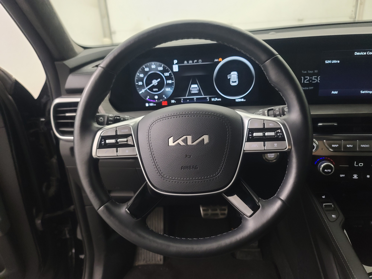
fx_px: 269
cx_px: 186
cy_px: 140
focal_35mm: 25
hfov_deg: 69.4
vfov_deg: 54.9
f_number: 1.8
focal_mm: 7
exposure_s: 1/40
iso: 640
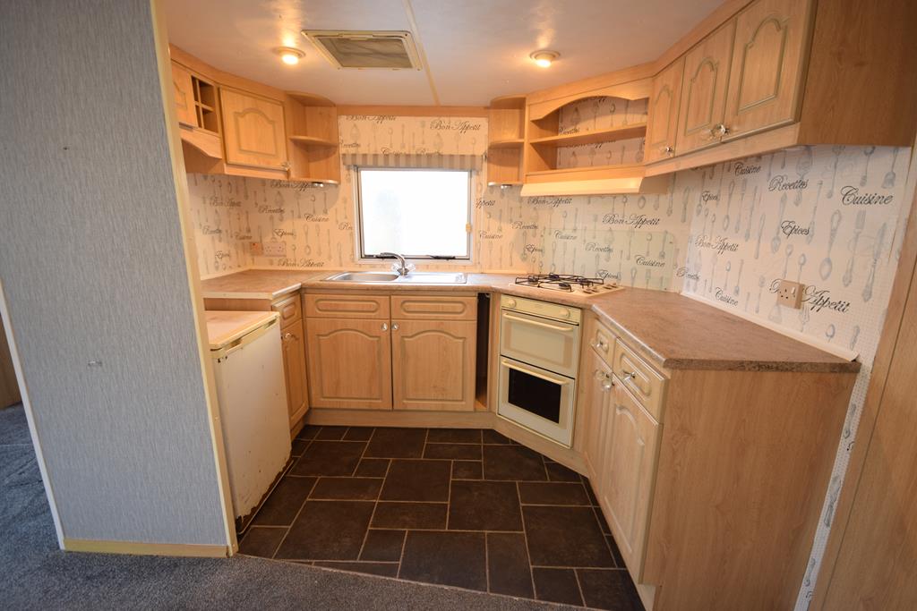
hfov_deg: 100.4
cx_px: 458
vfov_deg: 77.3
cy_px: 306
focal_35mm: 15
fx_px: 382
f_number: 4
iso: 200
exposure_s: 1/15
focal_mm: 10
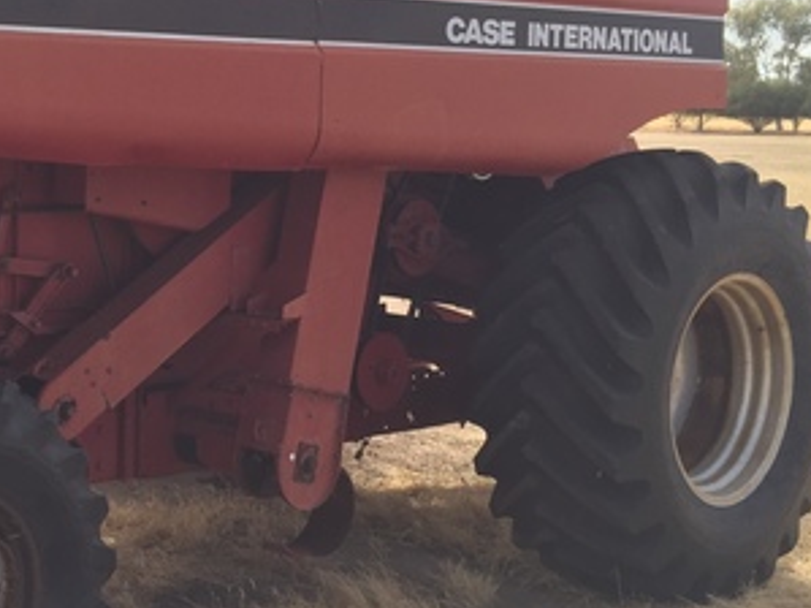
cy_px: 178
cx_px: -38
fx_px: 1499
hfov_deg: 28.1
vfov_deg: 22.8
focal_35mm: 64
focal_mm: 4.15
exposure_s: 1/1199
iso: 32
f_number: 2.2
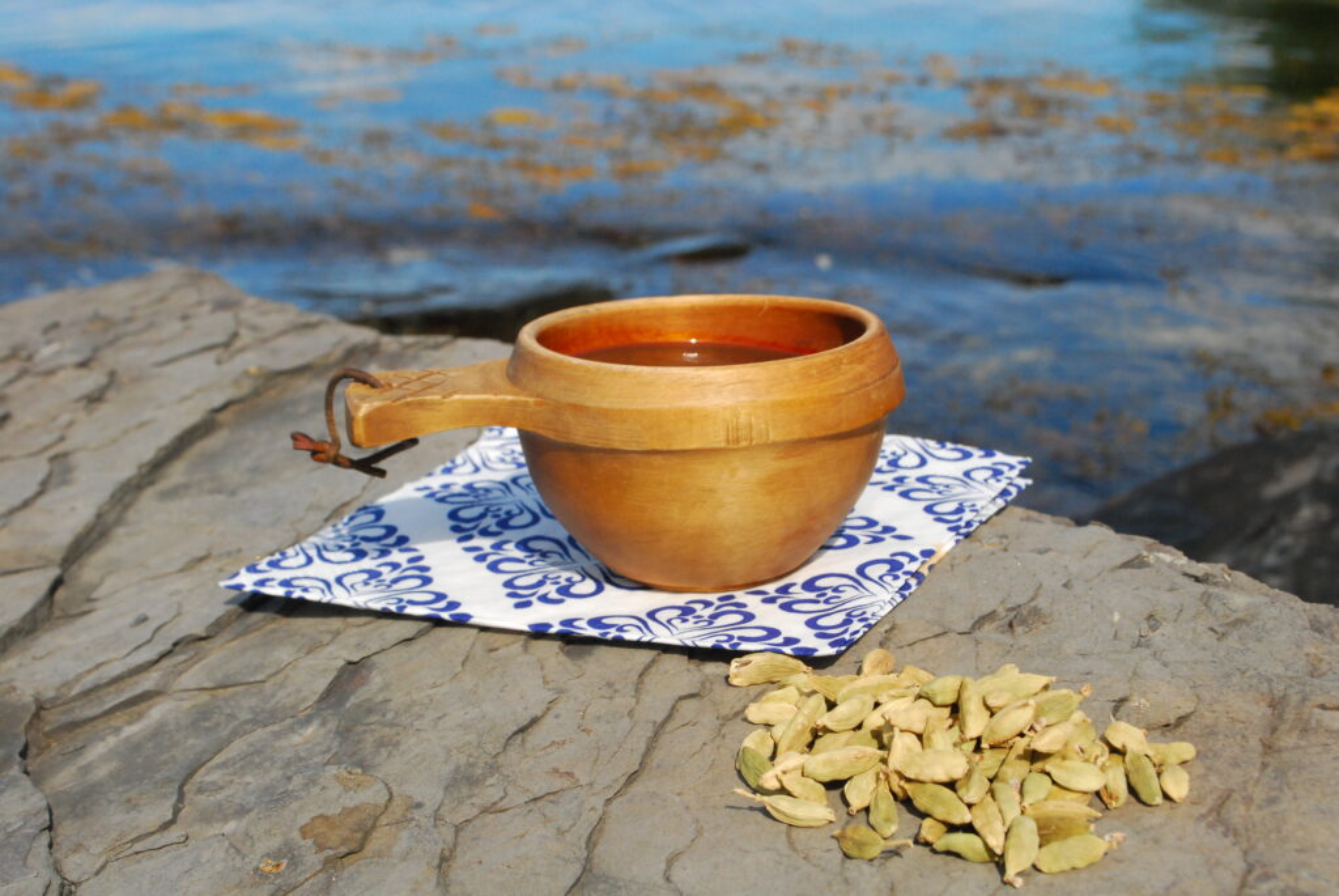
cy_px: 448
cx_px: 670
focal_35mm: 52
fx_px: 1955
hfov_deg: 37.8
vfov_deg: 25.8
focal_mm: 35
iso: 800
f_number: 13
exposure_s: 1/800
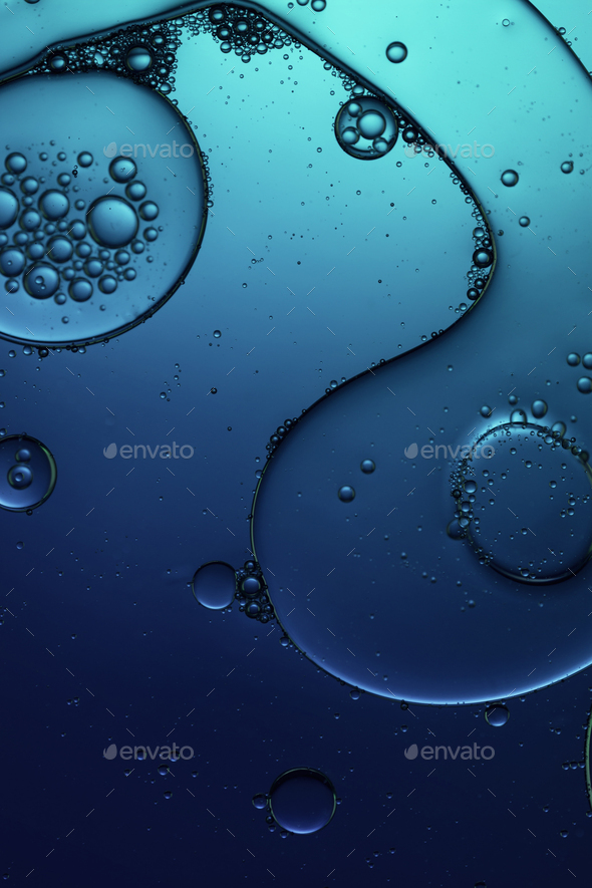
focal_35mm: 135
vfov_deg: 15.2
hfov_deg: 10.2
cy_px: 444
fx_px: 3330
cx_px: 296
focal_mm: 90
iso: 100
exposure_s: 1/250
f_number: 8
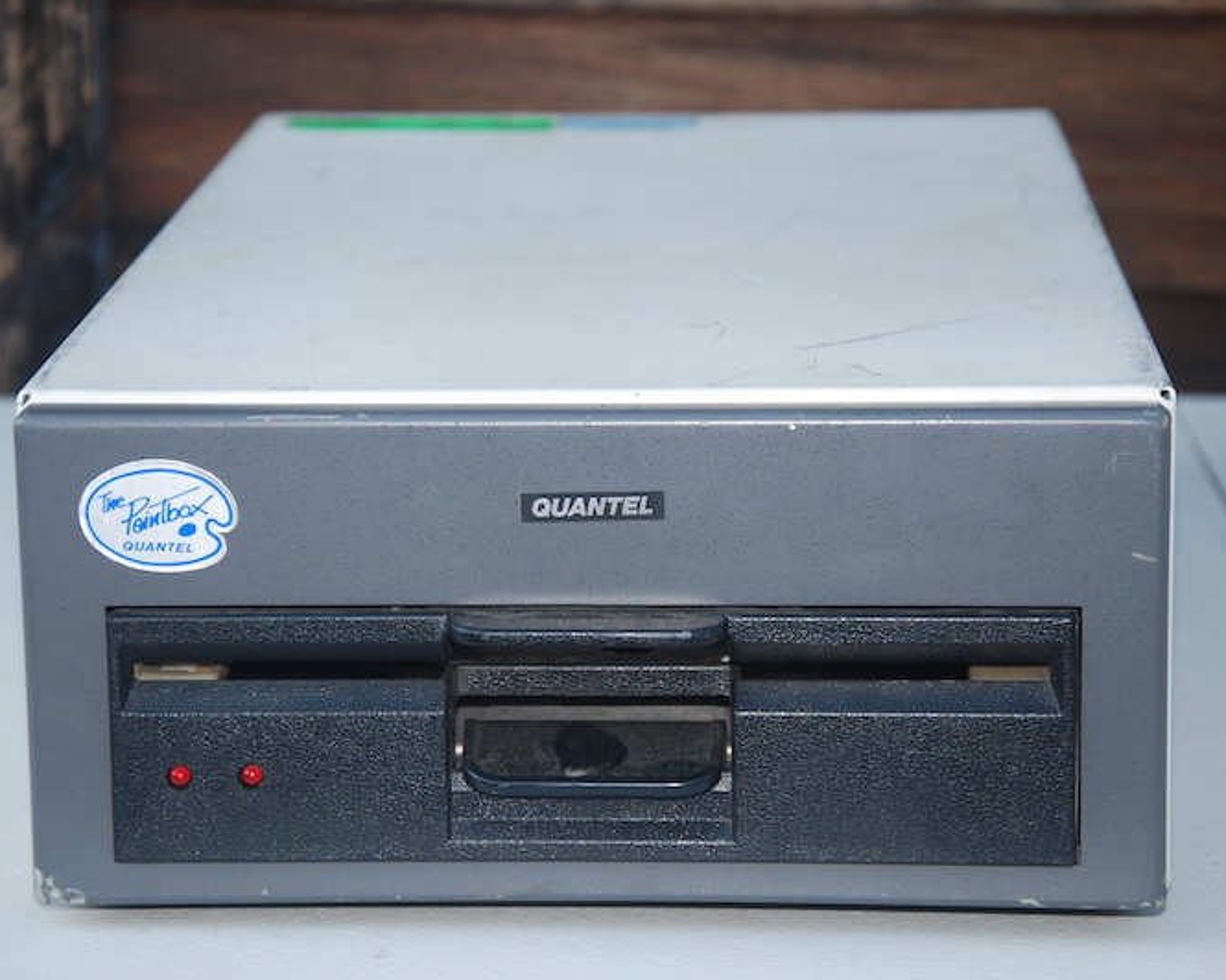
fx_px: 4064
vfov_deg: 13.8
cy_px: 488
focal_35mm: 112
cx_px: 601
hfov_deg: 17.2
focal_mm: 66
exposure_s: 1/60
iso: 200
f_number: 5.3
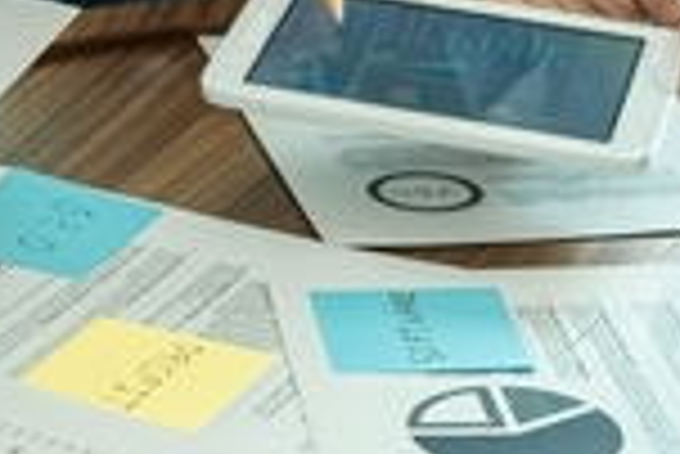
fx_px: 2363
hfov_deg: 16.3
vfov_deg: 11.0
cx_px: 158
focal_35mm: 125
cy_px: 267
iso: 640
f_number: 3.2
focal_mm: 21.4
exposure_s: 1/80
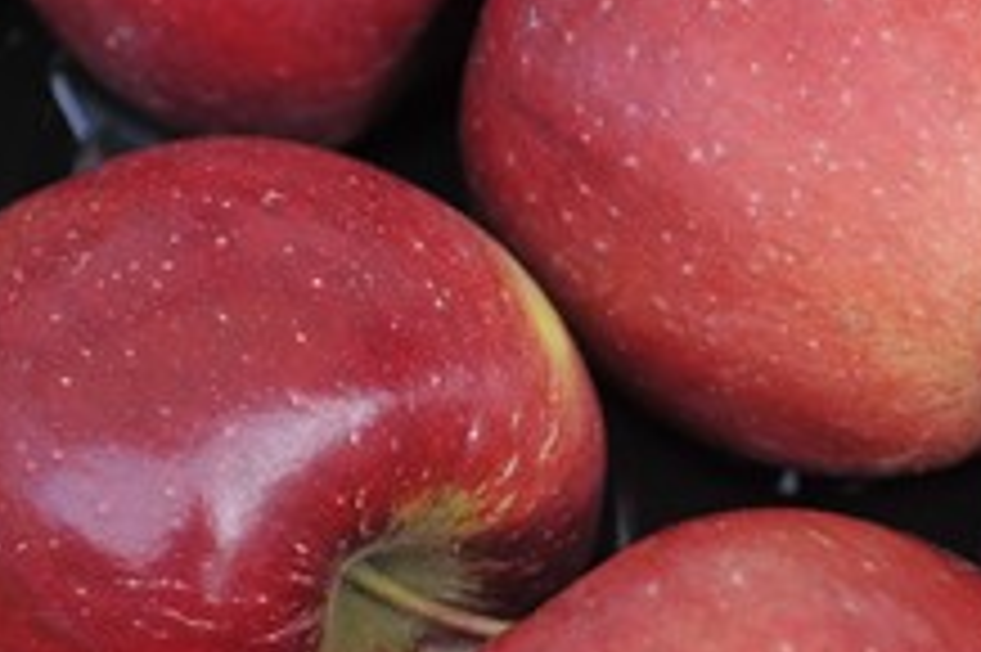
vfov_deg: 7.1
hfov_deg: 10.6
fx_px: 5255
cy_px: 420
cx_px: 950
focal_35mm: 193
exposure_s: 1/400
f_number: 4.5
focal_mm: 70
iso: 360
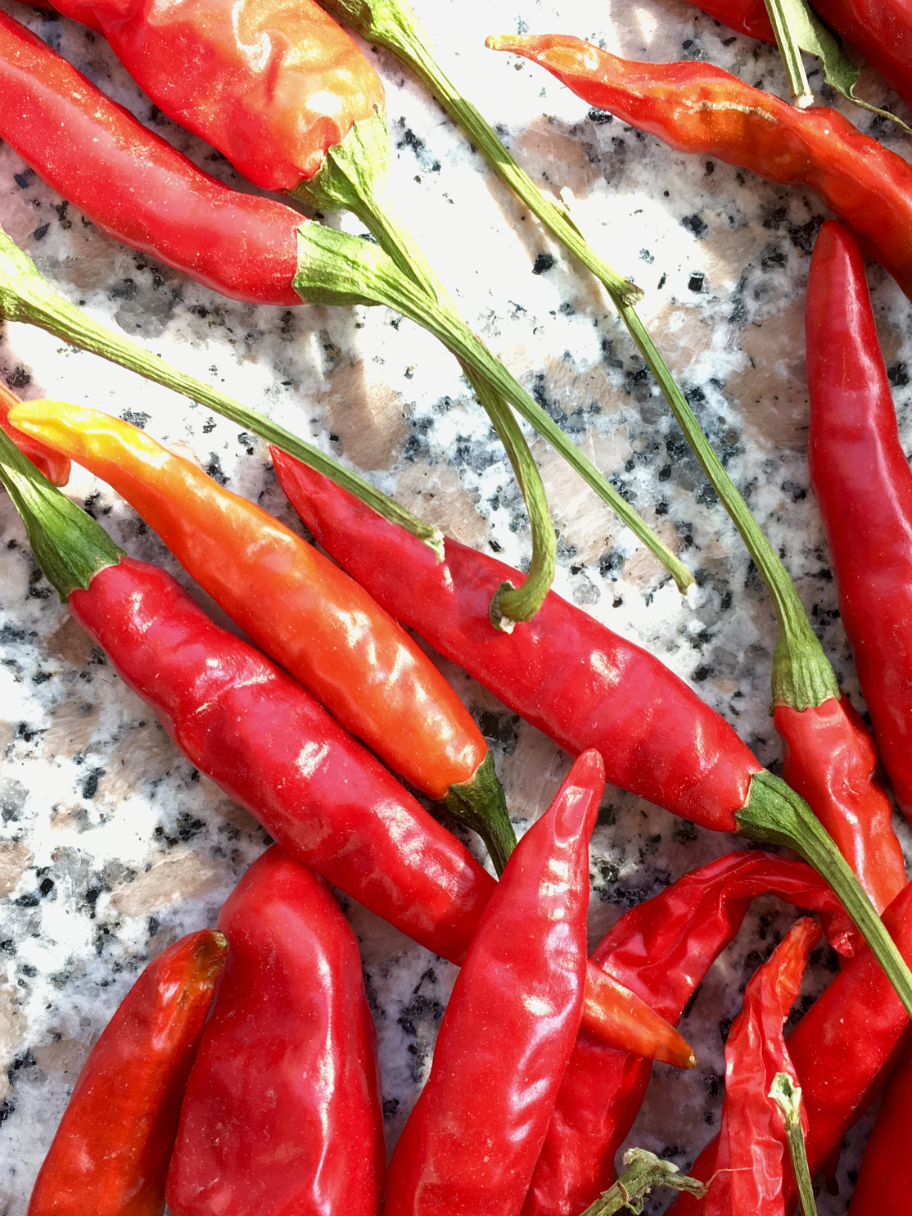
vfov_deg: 46.7
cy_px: 672
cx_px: 564
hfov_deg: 35.8
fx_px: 1405
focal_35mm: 40
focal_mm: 4.15
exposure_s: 1/100
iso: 32
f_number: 2.2
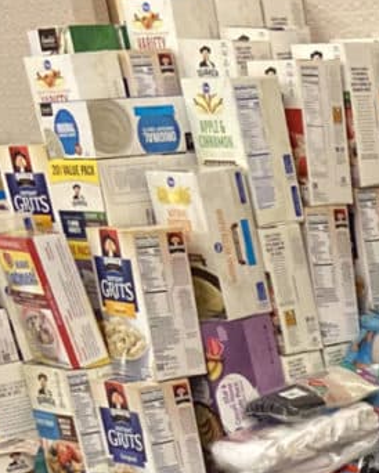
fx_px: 1597
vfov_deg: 15.6
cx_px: 805
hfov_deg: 11.8
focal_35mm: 114
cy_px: 696
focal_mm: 4.25
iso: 320
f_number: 1.8
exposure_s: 1/60
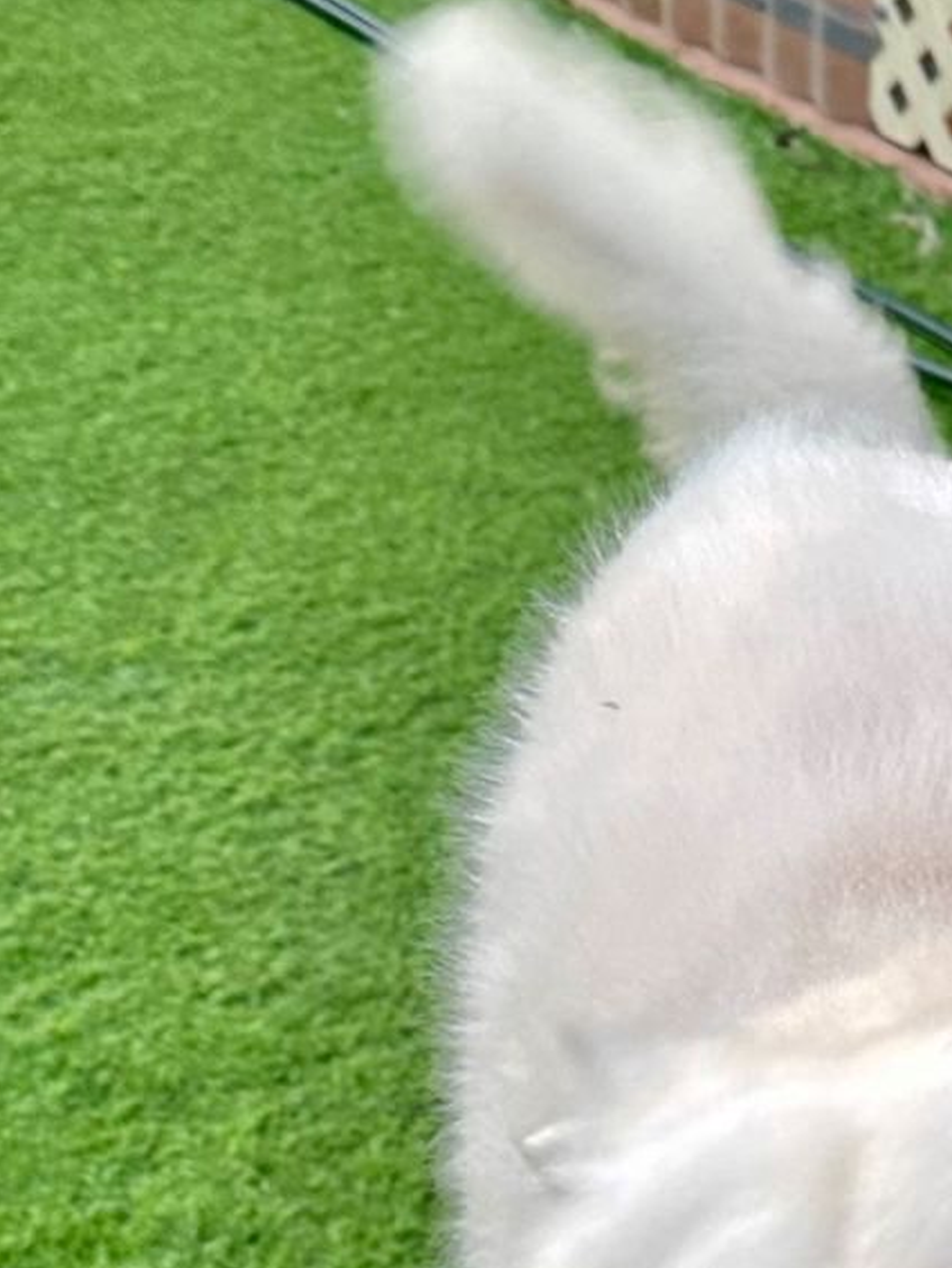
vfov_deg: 35.2
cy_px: 1158
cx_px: 885
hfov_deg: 27.4
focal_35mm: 51
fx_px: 1869
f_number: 1.78
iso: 160
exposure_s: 1/100
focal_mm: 6.86
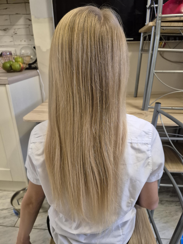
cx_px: 92
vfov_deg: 73.9
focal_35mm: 23
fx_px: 162
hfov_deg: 58.9
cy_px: 122
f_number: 1.8
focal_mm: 5.4
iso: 800
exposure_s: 1/100
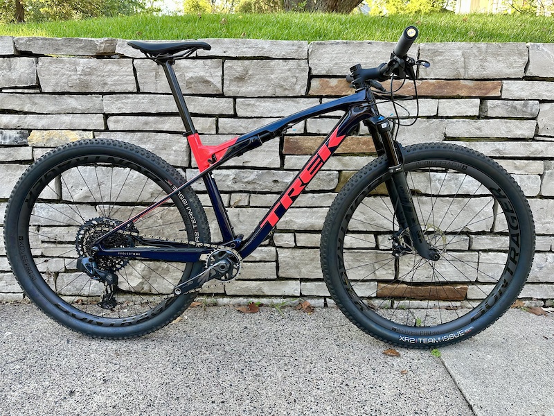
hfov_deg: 71.6
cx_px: 277
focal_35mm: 24
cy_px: 208
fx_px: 384
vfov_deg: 56.8
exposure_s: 1/229
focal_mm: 6.86
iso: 64
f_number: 1.78
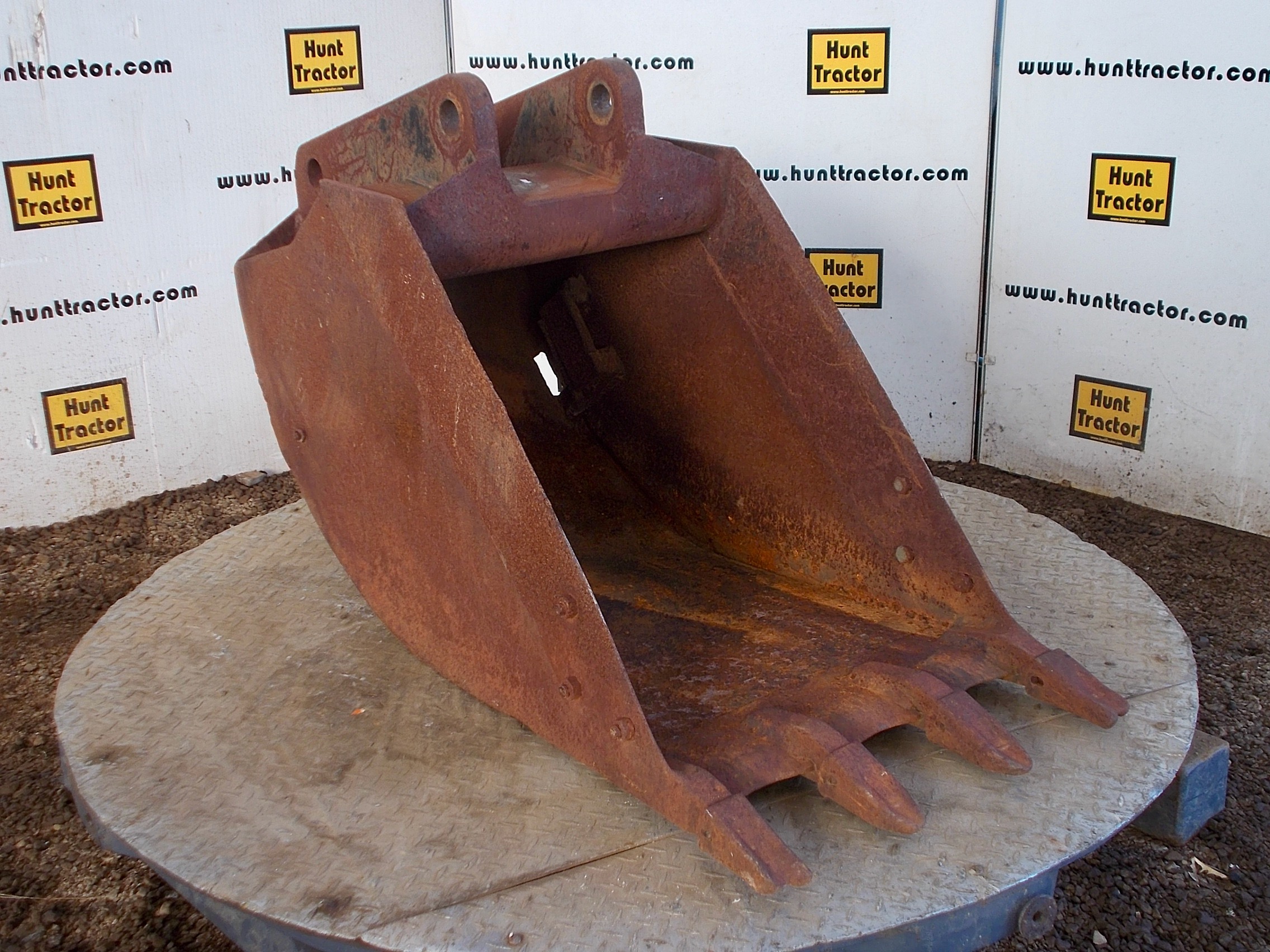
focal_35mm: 44
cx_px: 635
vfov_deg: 32.9
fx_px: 1614
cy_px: 476
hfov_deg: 42.9
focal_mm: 7.9
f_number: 4.2
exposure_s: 1/50
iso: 80
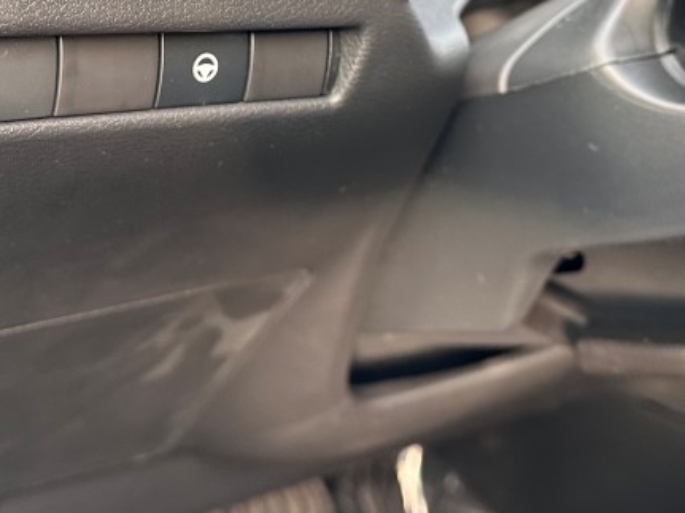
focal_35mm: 57
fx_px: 1128
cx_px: 359
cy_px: 41
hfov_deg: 33.8
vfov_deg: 24.8
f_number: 1.78
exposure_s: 1/72
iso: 250
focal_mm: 6.86
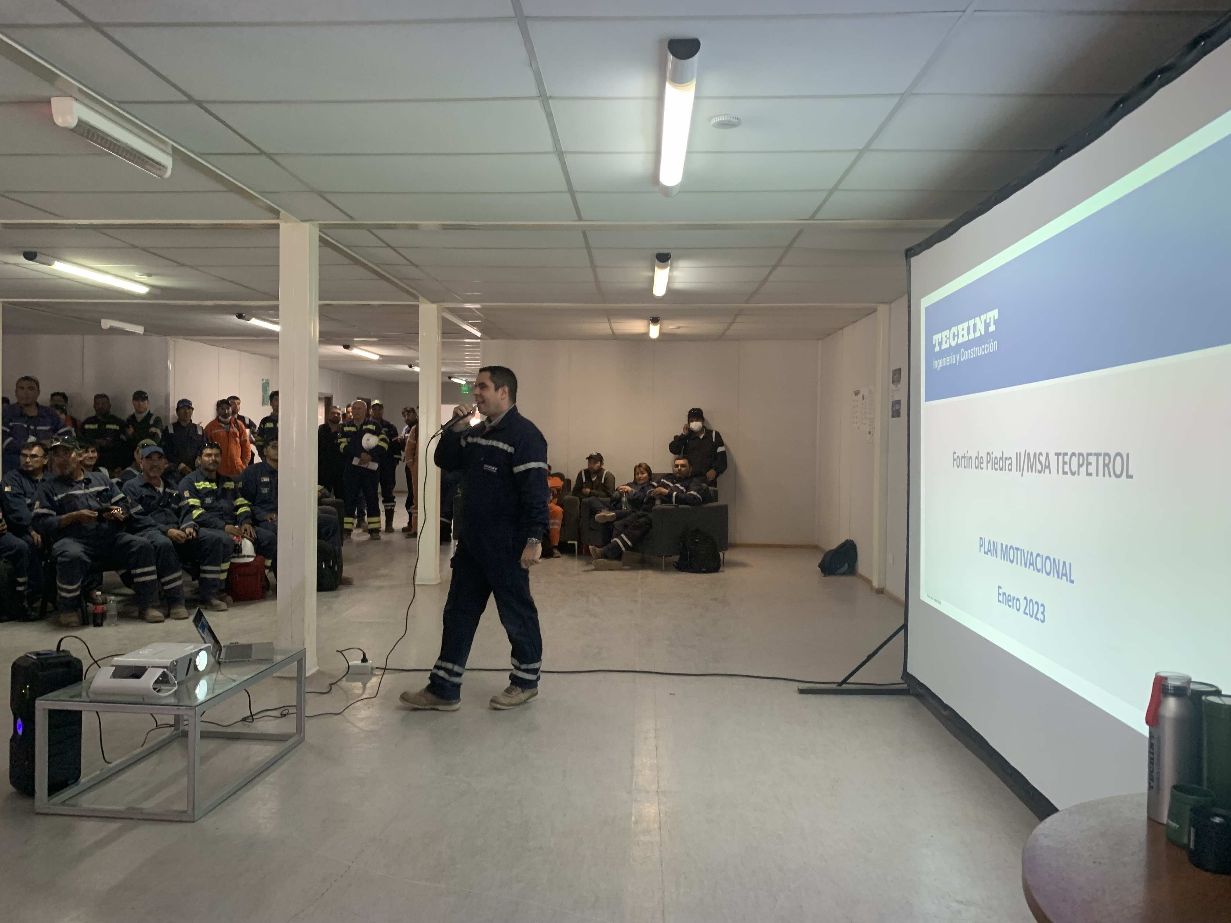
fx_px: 925
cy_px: 462
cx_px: 616
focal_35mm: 26
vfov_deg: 53.1
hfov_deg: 67.3
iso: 160
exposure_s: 1/50
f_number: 1.8
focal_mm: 4.25
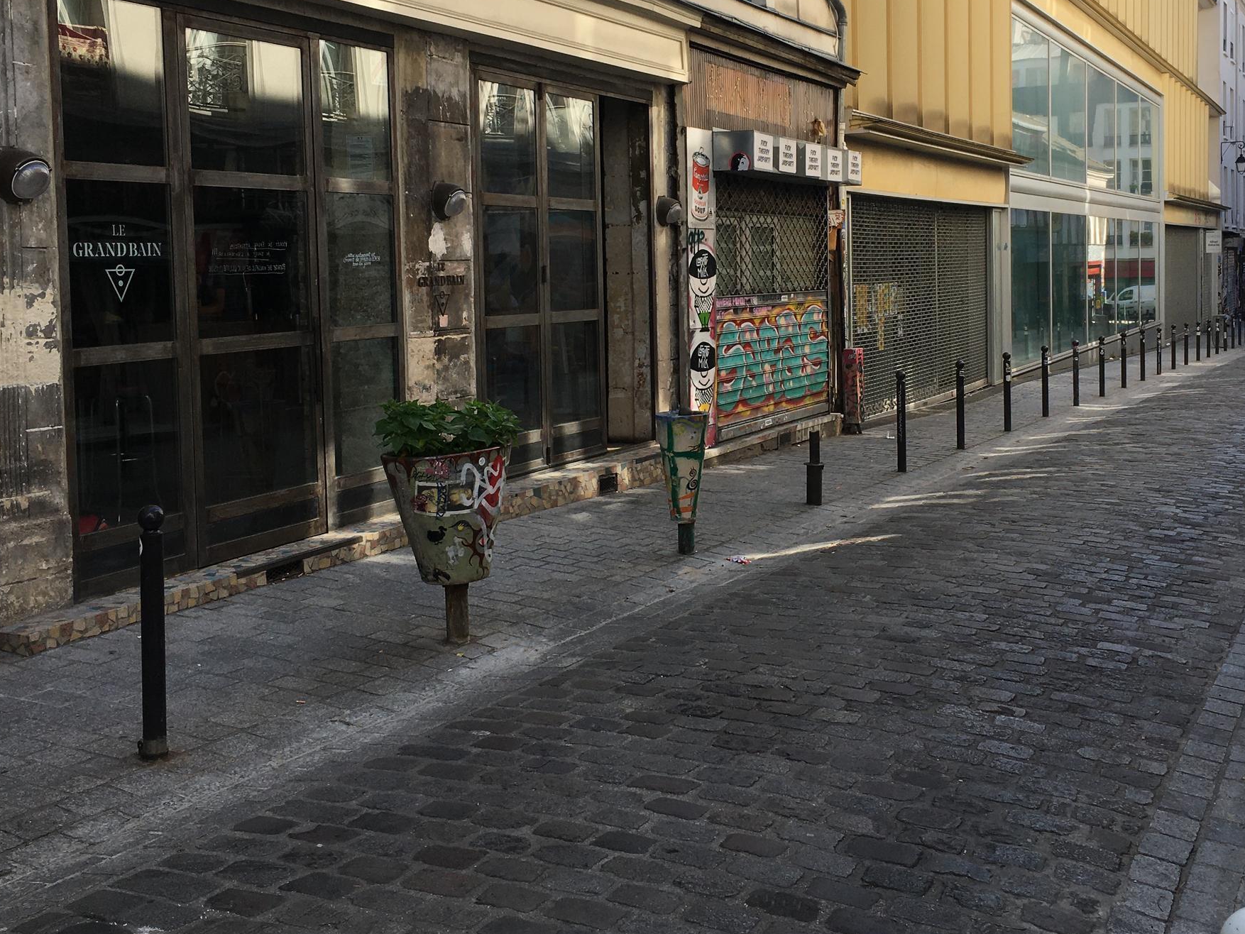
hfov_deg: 45.7
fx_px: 1475
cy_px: 344
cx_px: 700
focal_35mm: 41
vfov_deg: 34.9
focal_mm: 4.15
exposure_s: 1/475
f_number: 2.2
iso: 25
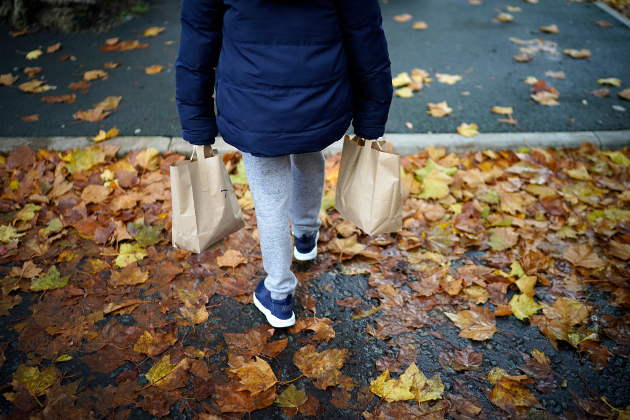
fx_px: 613
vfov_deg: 37.9
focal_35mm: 35
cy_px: 210
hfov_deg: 54.4
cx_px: 315
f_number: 1.4
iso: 100
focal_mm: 35
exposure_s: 1/350
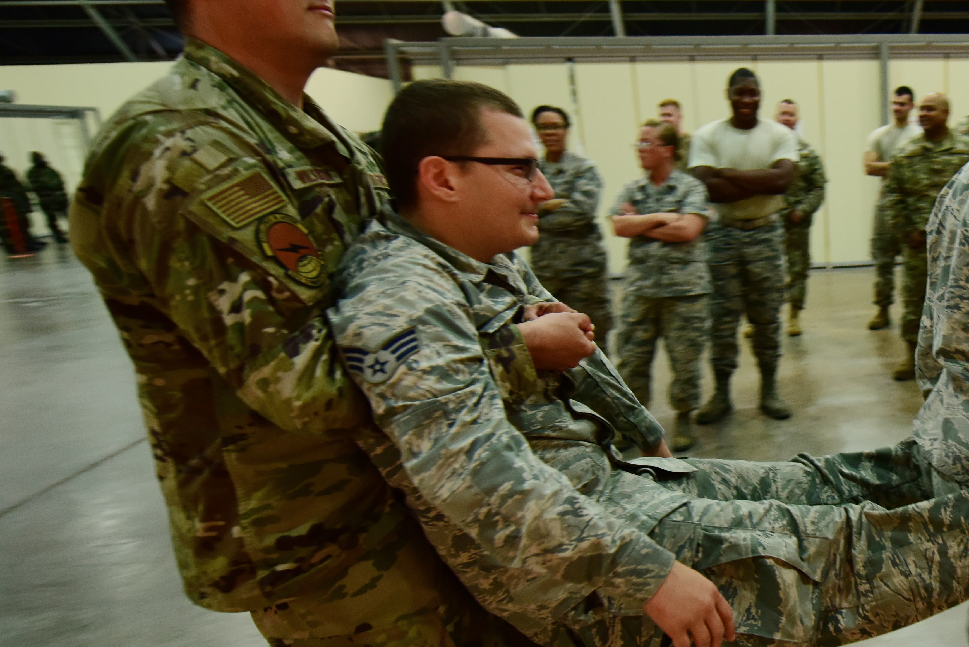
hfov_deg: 53.8
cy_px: 417
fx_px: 835
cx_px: 846
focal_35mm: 31
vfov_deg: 41.9
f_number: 2.8
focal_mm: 15
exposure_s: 1/60
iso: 1000
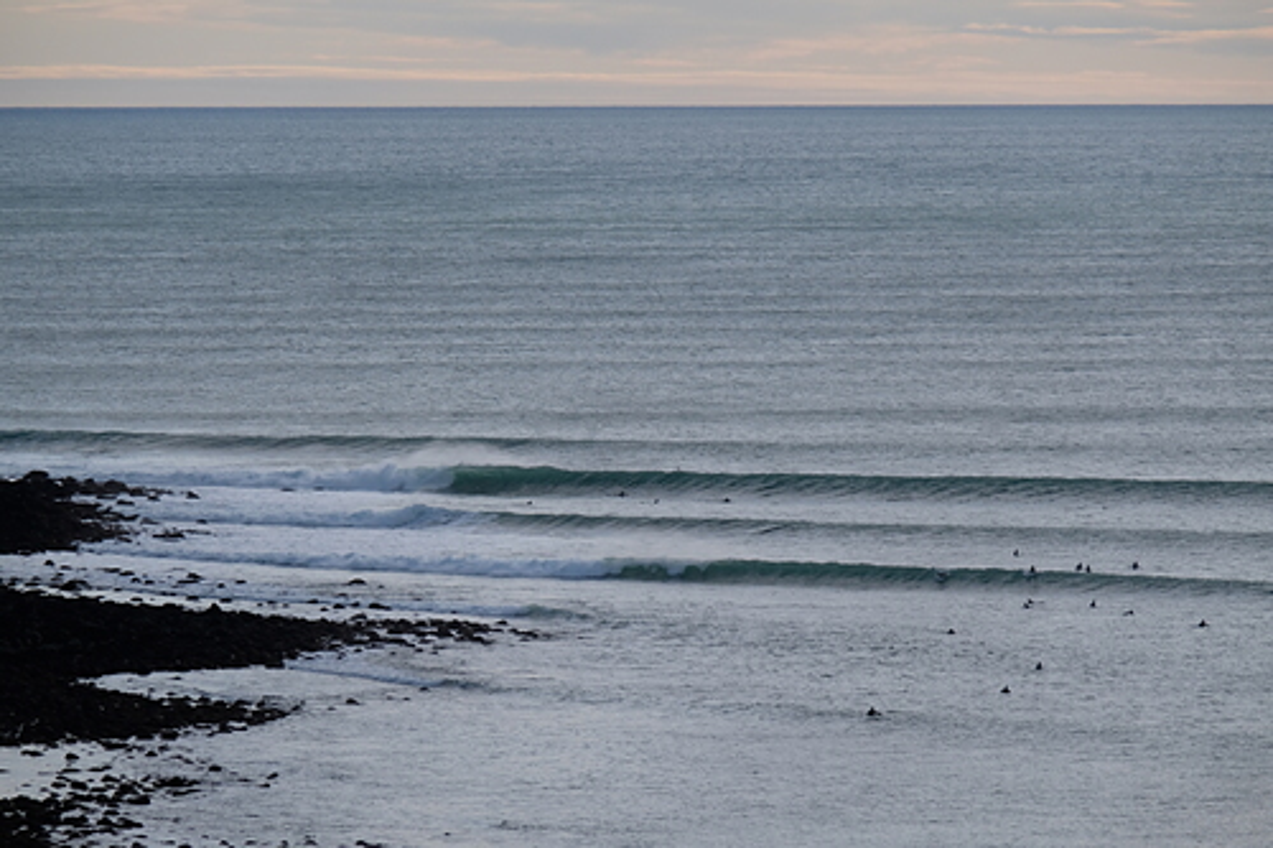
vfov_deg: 4.0
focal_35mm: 345
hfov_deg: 6.0
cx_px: 636
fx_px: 12195
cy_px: 424
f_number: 6.7
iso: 500
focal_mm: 230
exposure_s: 1/1000
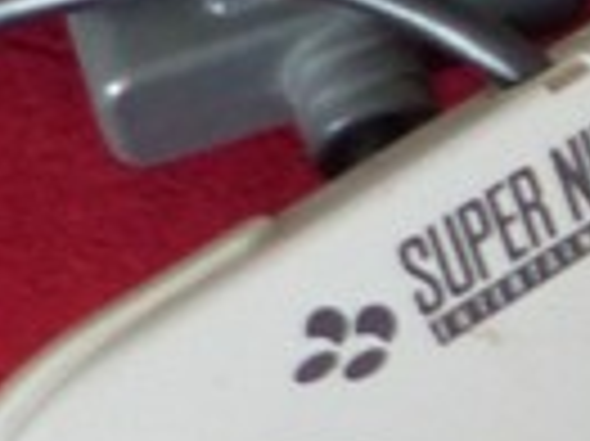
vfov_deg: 4.9
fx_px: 5057
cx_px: 1437
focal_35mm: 297
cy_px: -436
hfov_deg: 6.4
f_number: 2.8
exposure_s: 1/50
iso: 400
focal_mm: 6.8
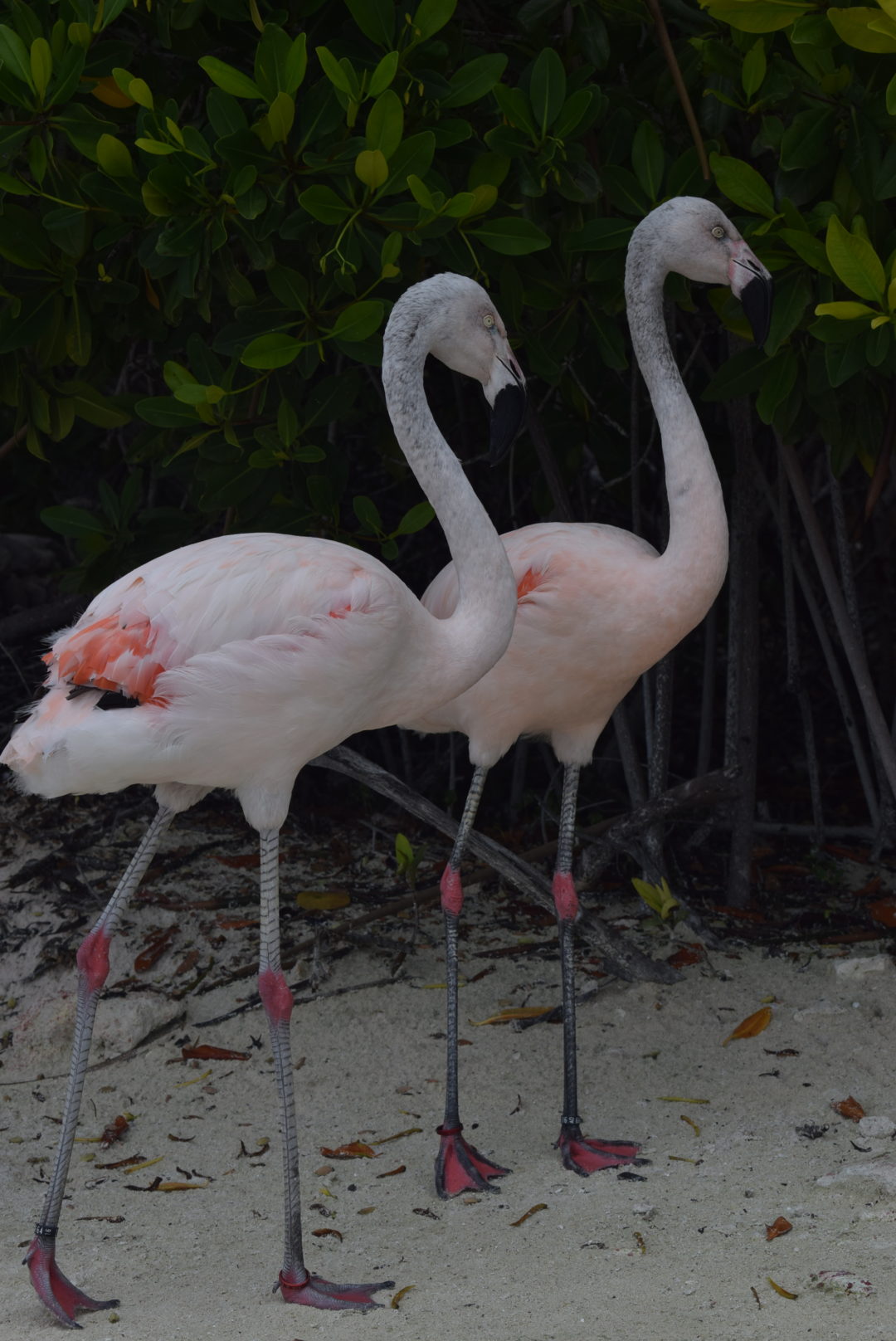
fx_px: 3074
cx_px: 448
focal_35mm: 82
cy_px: 670
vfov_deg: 24.6
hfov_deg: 16.6
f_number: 9
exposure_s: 1/320
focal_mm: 55
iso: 100
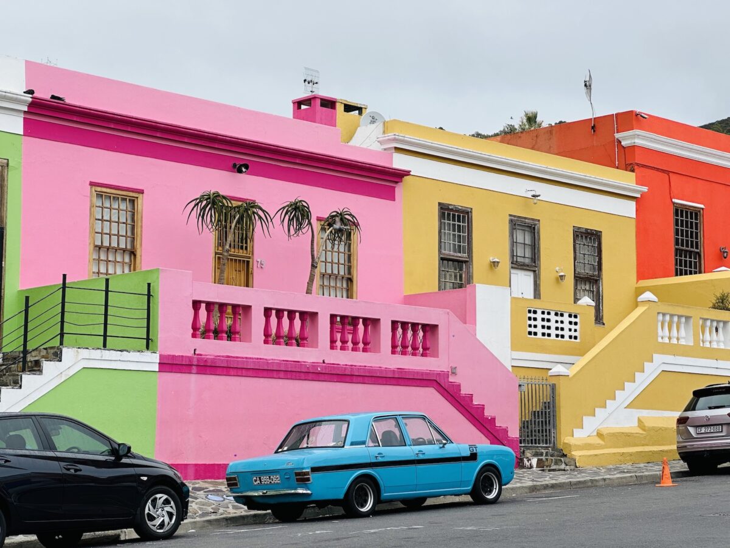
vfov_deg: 19.1
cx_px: 365
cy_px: 274
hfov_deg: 25.3
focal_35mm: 77
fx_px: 1624
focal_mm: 9
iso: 32
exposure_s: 1/240
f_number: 2.8
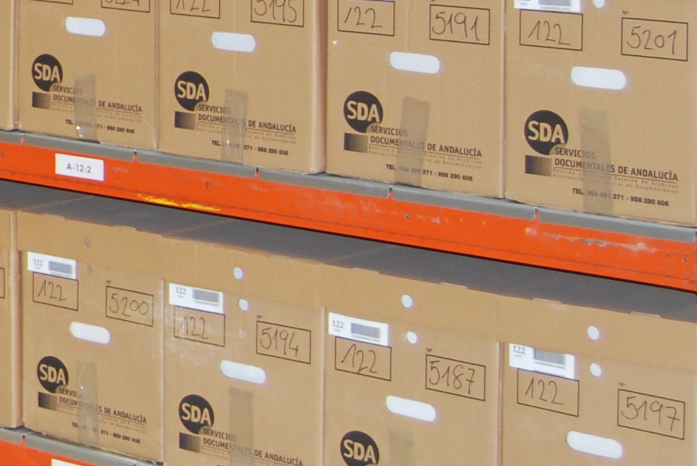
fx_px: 2520
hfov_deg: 13.8
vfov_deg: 10.3
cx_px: -615
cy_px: -214
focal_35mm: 130
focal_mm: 22
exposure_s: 1/60
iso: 320
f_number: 3.8
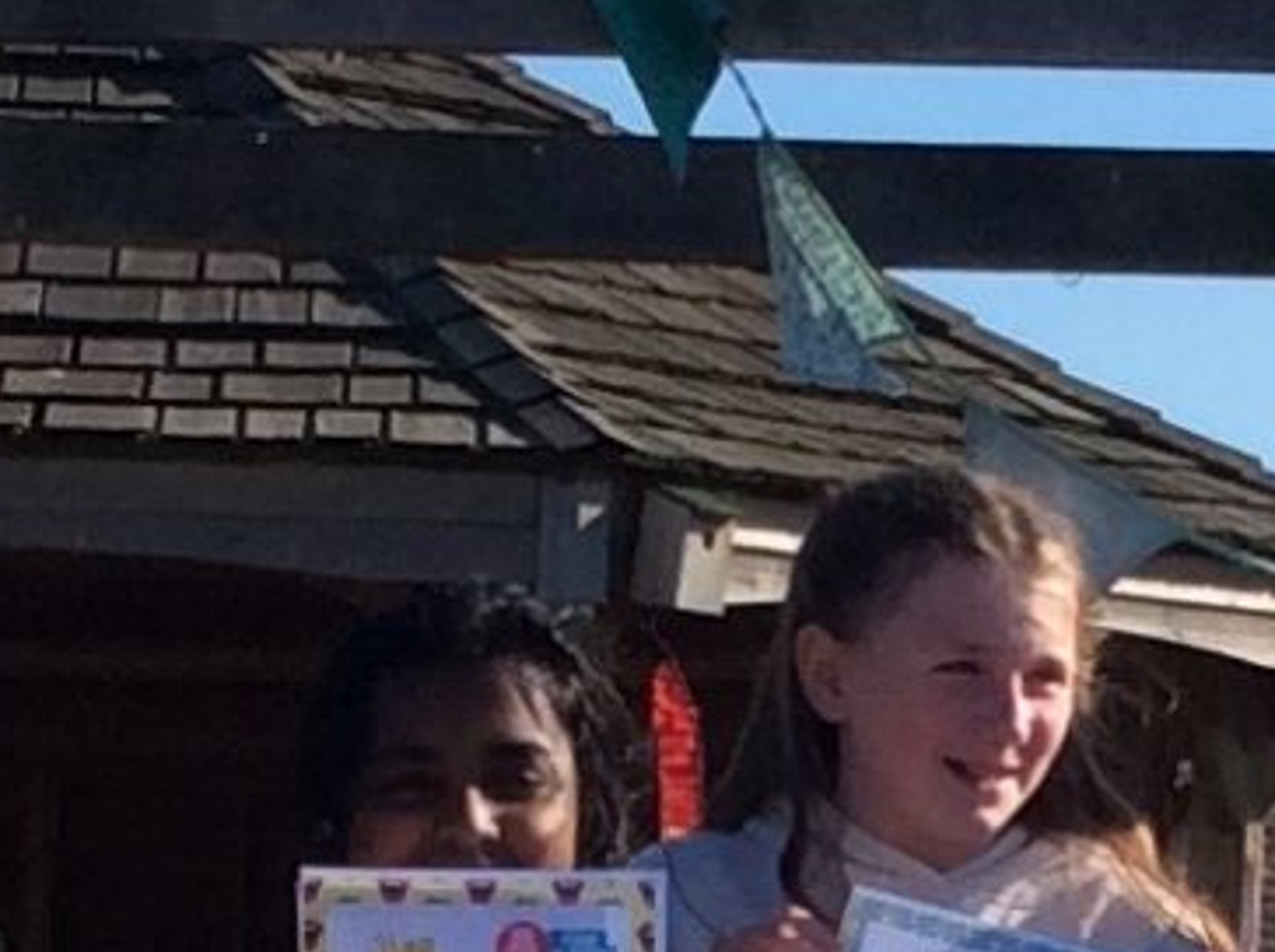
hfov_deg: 8.8
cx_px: 630
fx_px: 8276
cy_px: 1792
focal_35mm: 225
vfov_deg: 6.4
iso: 32
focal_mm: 3.3
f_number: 2.4
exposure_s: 1/1330
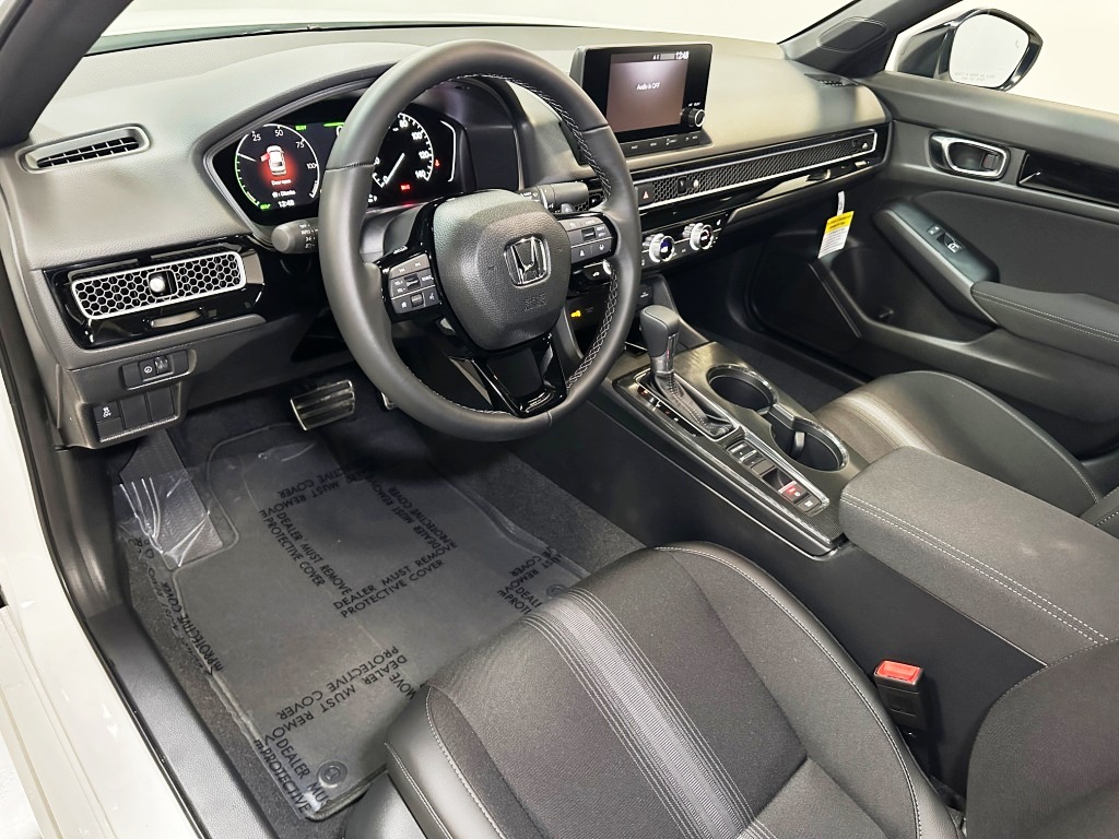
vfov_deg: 56.8
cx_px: 560
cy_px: 420
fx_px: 776
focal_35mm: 24
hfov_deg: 71.6
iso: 1000
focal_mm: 6.86
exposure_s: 1/30
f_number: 1.78
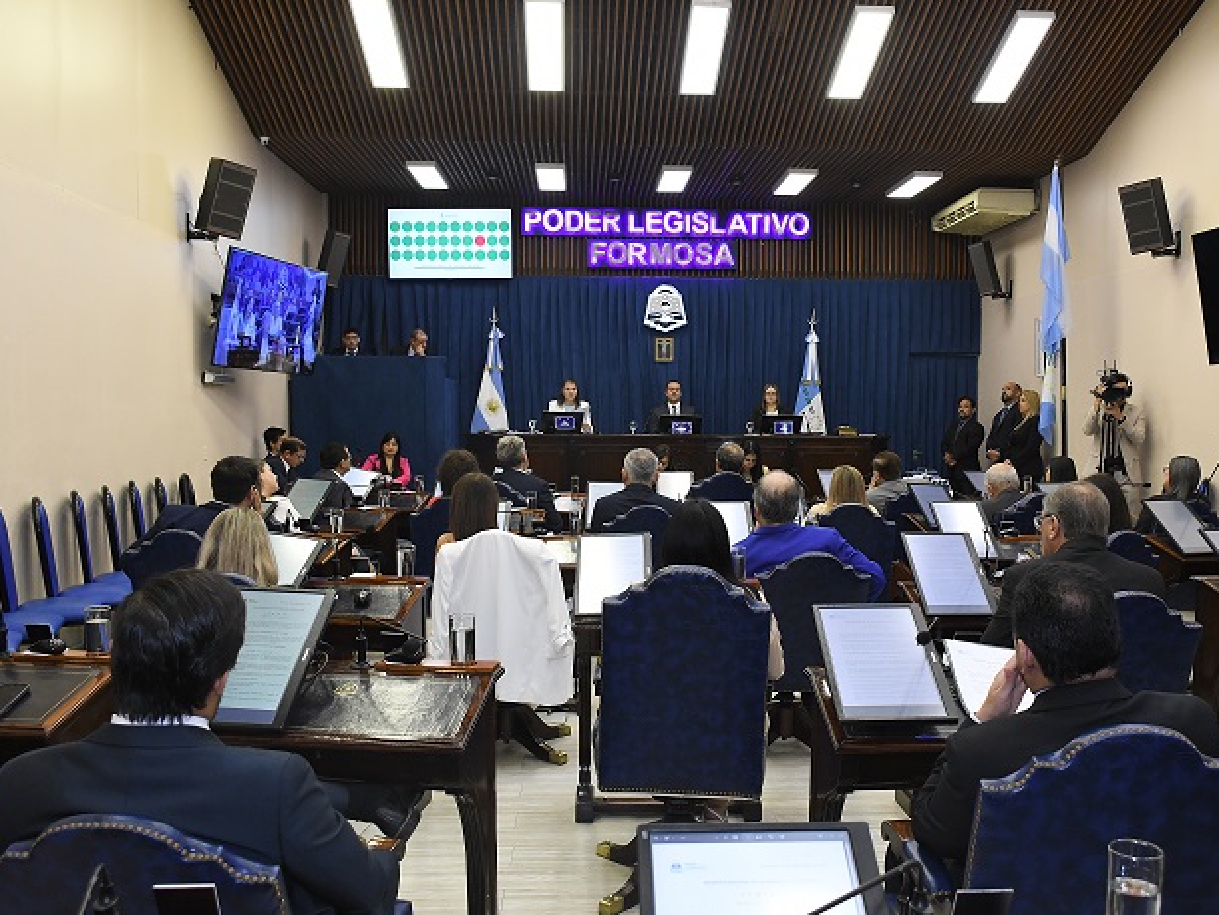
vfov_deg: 39.7
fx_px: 1268
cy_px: 458
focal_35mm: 36
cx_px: 676
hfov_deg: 51.2
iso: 2000
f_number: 5.6
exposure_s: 1/100
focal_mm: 22
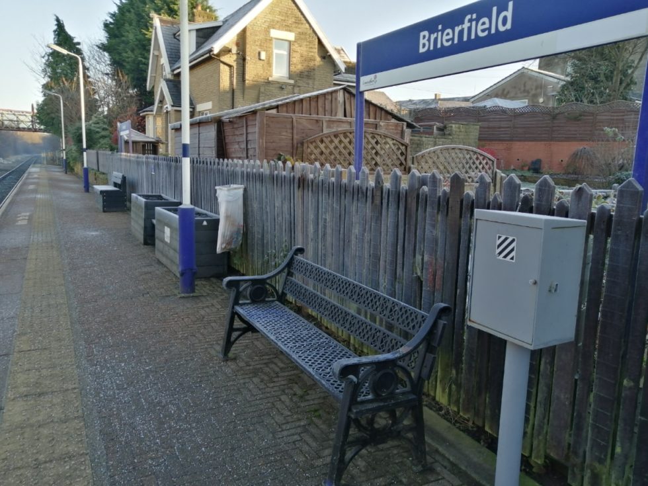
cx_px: 324
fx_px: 505
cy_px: 243
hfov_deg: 65.3
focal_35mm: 27
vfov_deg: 51.4
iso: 50
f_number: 1.8
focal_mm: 3.88
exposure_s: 1/125
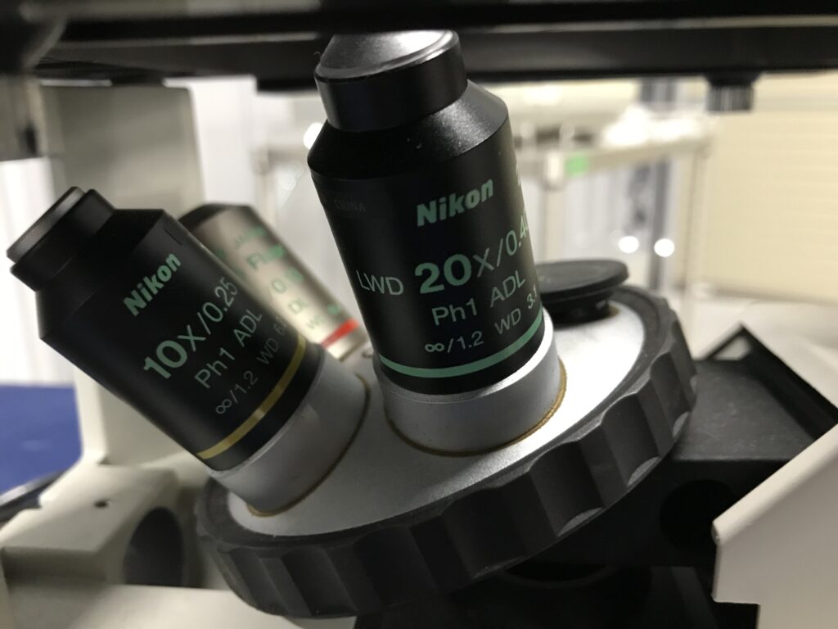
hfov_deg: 63.4
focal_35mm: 28
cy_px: 314
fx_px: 678
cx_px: 419
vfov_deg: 49.7
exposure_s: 1/9
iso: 100
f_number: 1.8
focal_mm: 3.99
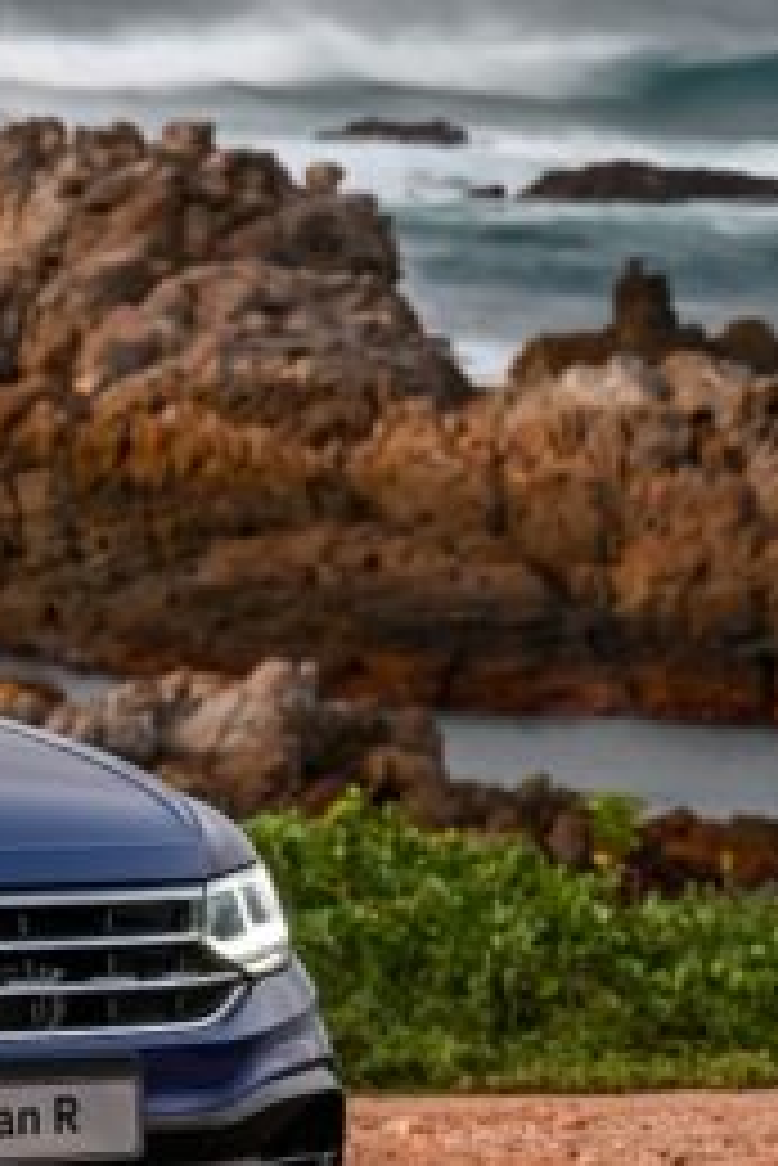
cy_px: 610
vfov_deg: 5.4
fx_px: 12463
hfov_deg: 3.5
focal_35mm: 385
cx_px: -702
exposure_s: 1.3
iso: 125
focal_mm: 130
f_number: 9
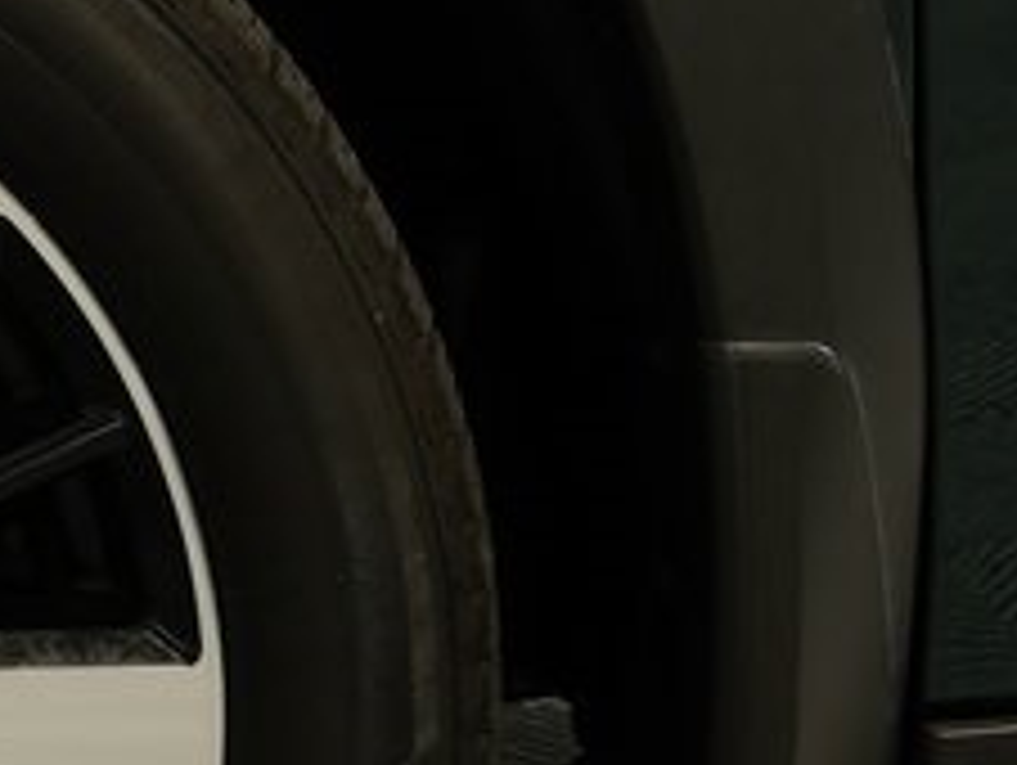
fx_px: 5323
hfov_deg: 10.5
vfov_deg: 8.2
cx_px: -598
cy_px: 122
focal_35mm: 181
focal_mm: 20
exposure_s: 1/200
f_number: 4.5
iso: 250
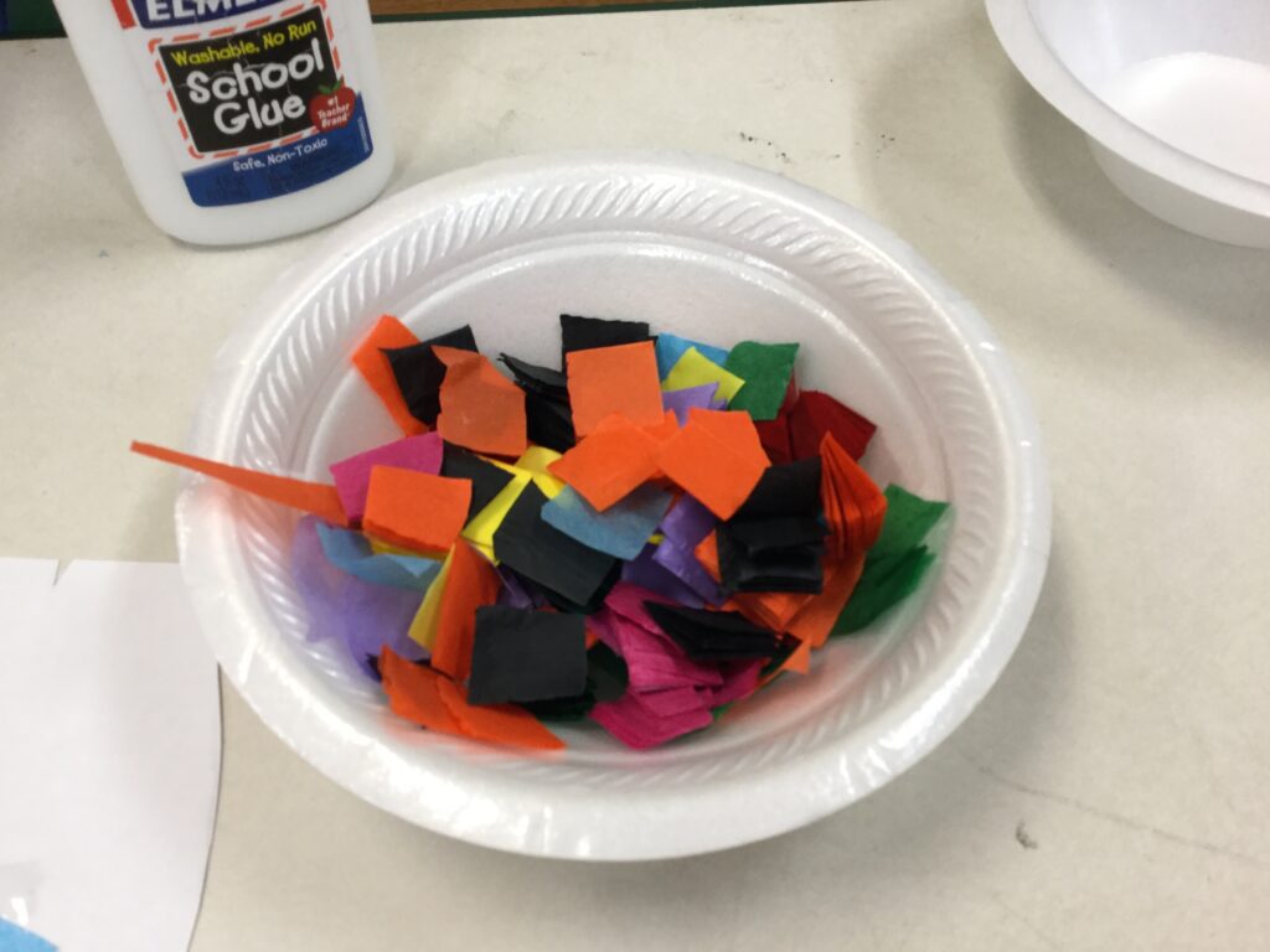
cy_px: 476
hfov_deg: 58.4
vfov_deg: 45.4
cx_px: 635
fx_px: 1137
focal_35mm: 31
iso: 32
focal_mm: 3.3
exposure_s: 1/30
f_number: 2.4
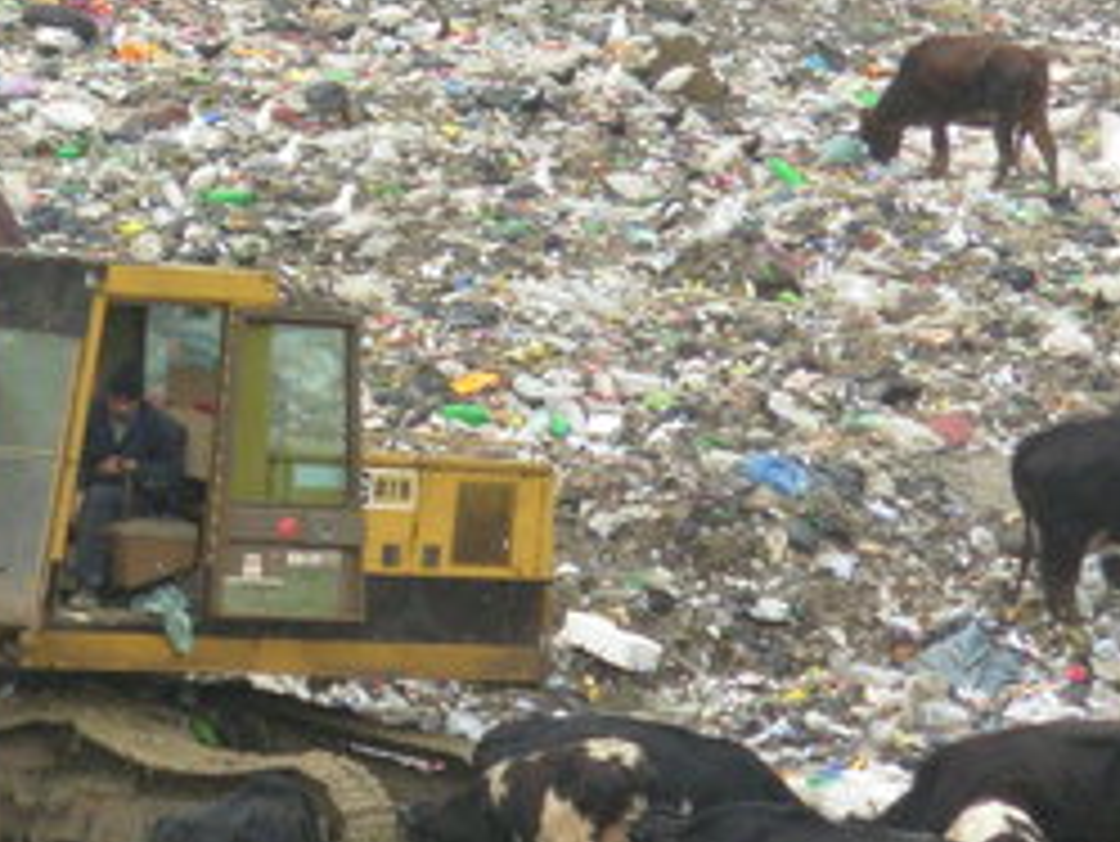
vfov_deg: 3.9
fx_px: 12301
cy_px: 167
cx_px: -214
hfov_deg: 5.2
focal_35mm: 380
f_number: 4.5
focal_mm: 23.5
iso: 71
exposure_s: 1/132
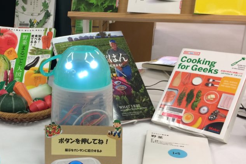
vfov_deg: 27.5
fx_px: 335
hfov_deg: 39.0
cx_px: 55
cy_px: 93
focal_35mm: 49
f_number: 2.2
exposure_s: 1/30
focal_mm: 4.15
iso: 40
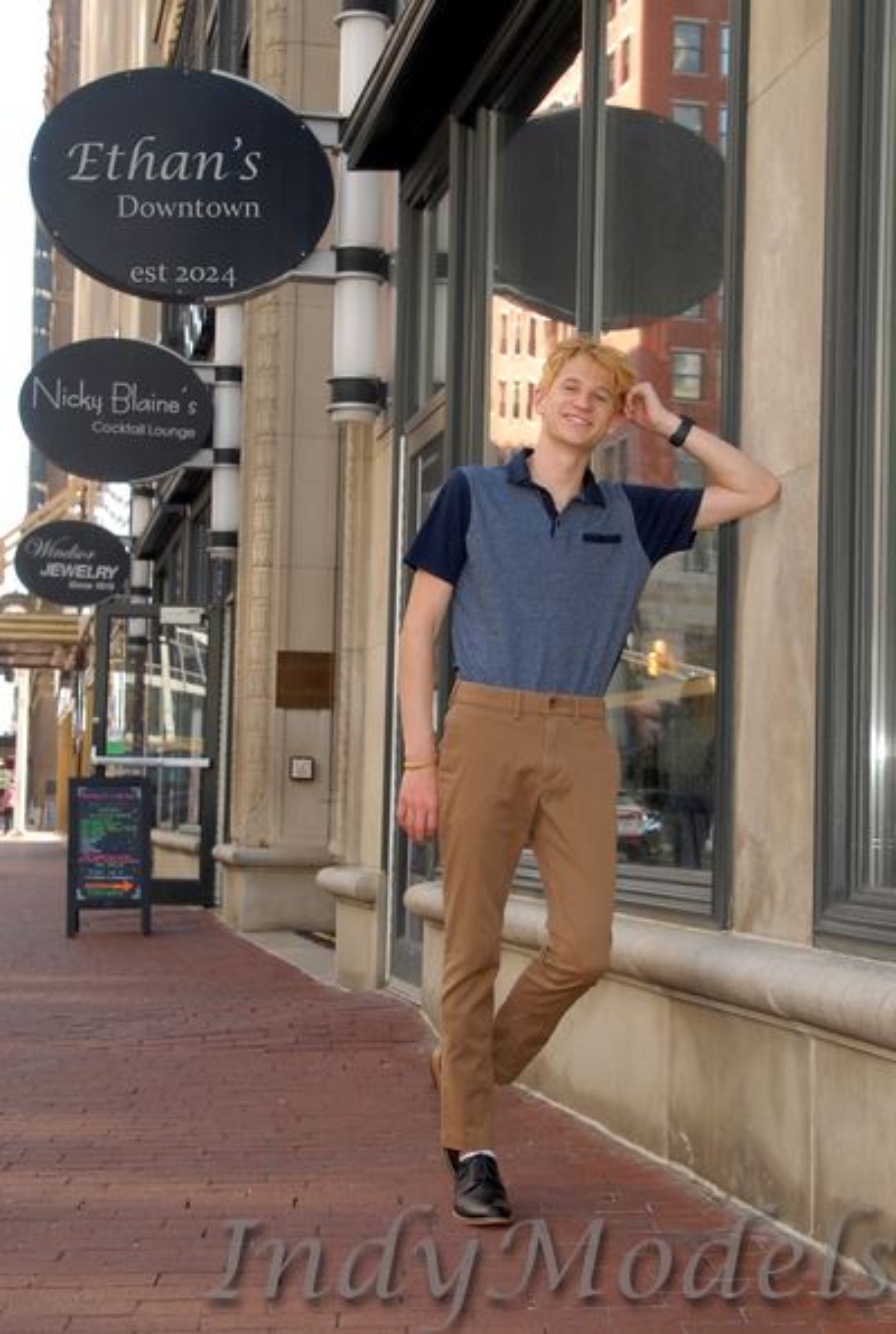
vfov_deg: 33.3
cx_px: 448
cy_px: 667
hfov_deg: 22.7
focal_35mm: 60
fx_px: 2227
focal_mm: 40
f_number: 6.3
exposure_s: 1/100
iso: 400
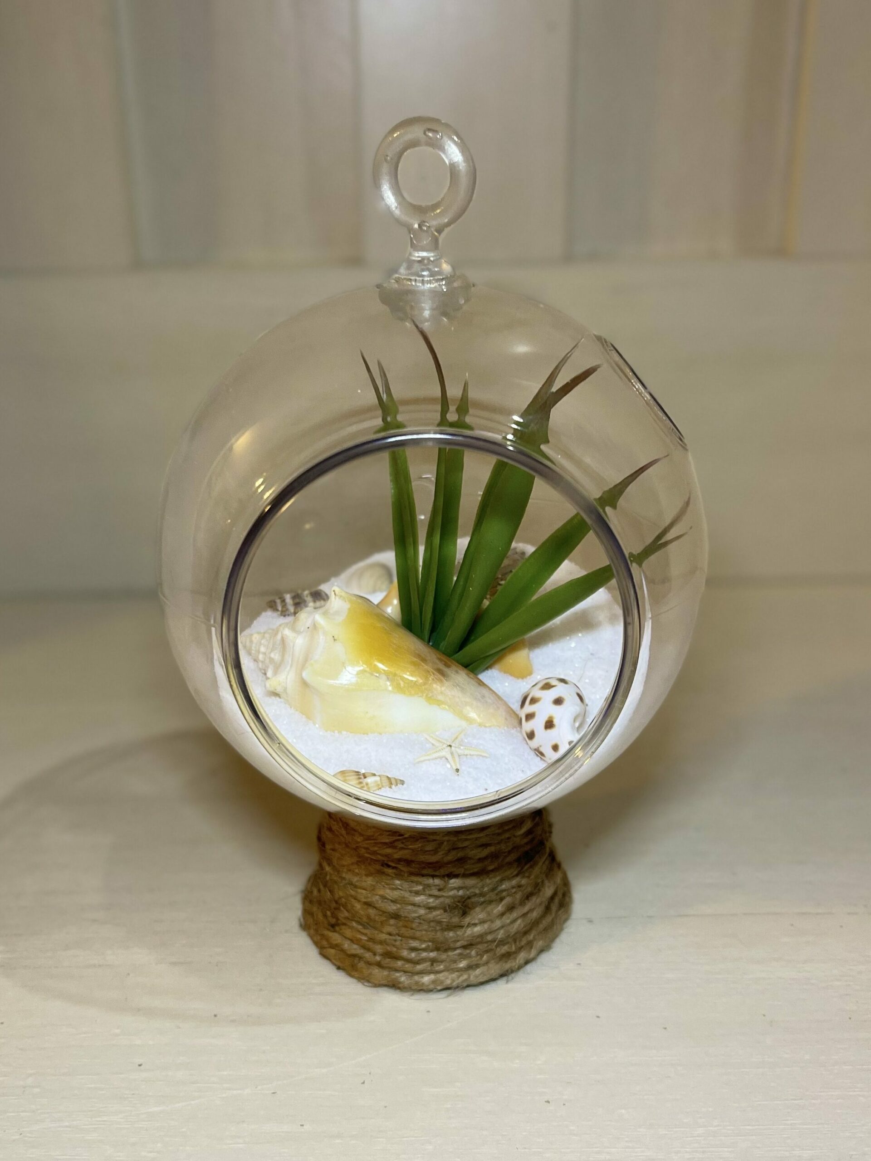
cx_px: 436
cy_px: 580
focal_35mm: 26
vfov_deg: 67.3
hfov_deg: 53.1
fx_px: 872
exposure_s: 1/60
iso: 125
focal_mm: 5.1
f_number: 1.6
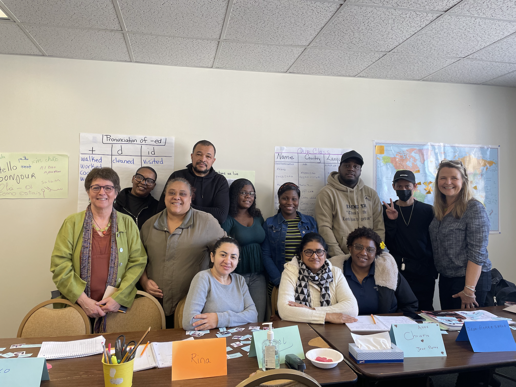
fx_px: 388
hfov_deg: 67.3
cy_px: 194
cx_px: 258
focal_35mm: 26
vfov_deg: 53.1
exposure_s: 1/120
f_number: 1.6
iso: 100
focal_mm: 4.2
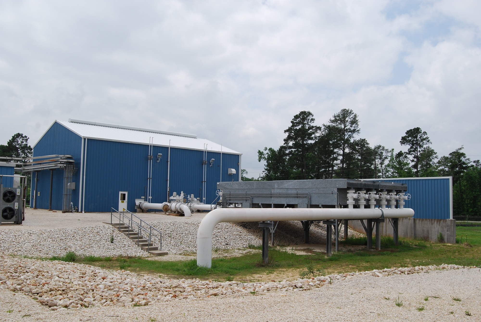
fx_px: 461
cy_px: 161
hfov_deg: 55.1
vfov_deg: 38.4
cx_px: 240
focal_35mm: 34
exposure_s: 1/250
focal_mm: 23
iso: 140
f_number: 10
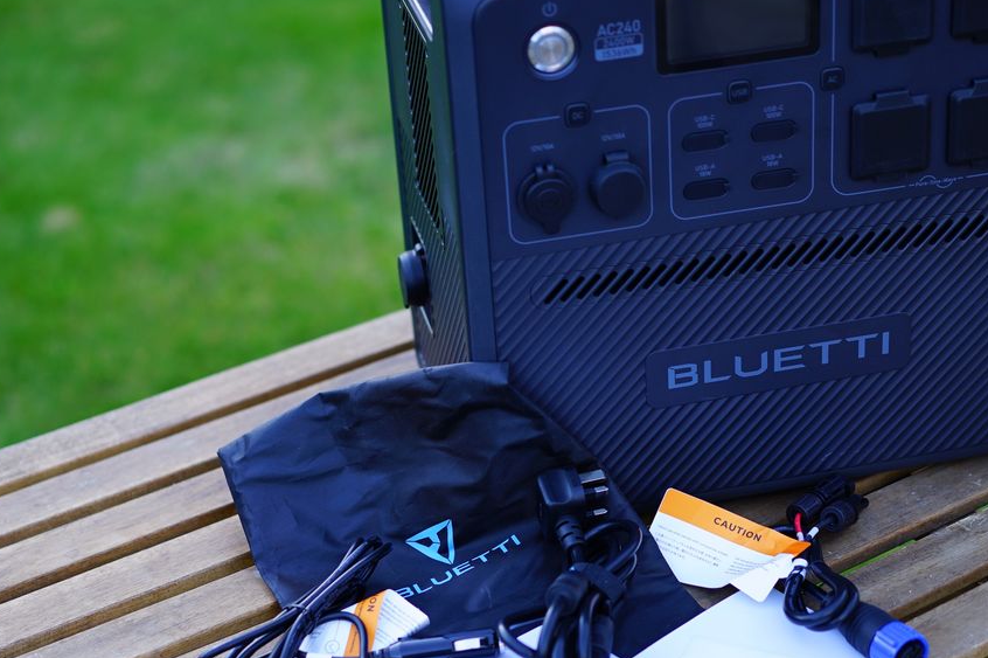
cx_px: 534
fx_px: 2139
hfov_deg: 26.0
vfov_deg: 17.5
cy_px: 400
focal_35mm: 78
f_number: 2.2
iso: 100
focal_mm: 55
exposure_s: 1/100
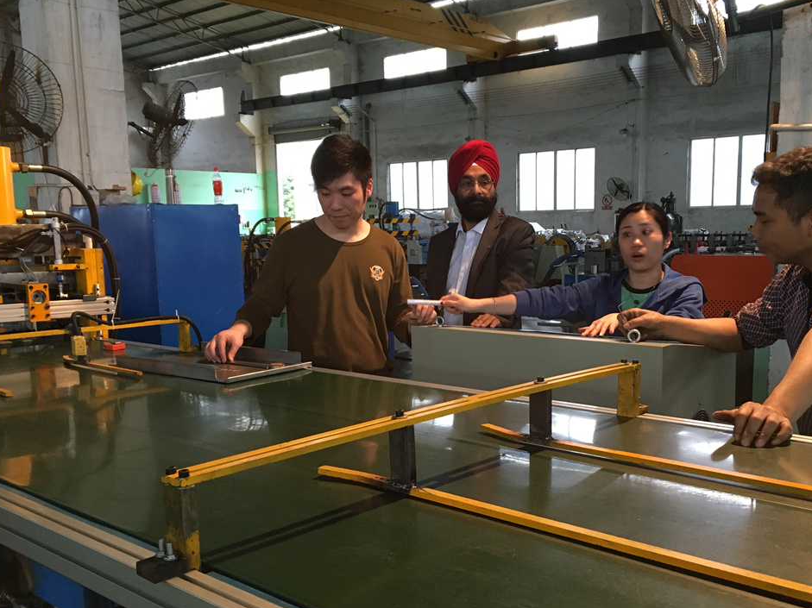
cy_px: 357
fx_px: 868
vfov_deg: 38.5
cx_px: 456
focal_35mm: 37
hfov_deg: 50.0
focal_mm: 4.15
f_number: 2.2
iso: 200
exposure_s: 1/33
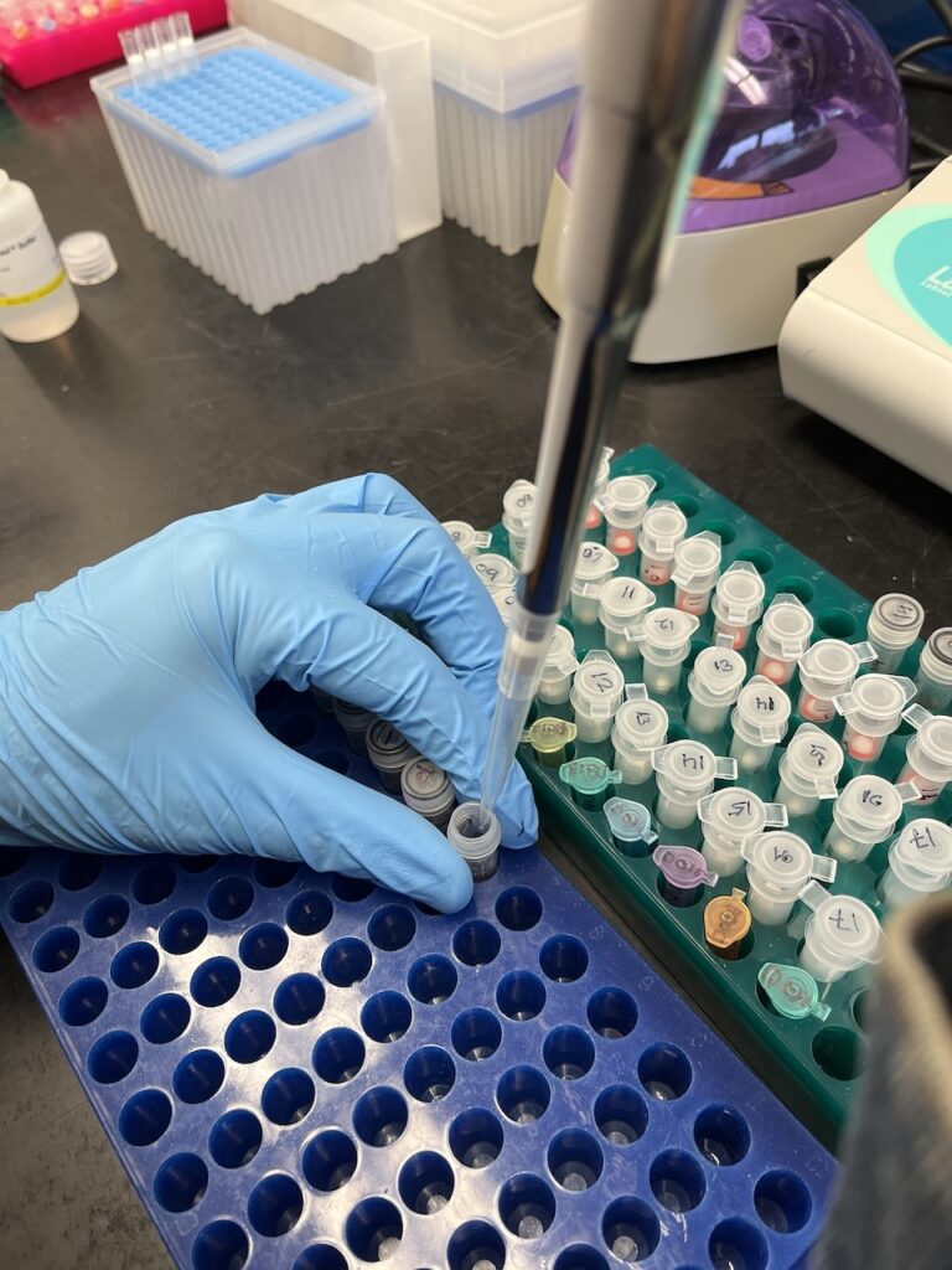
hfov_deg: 53.1
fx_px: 953
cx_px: 476
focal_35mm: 26
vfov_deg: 67.3
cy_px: 635
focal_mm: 5.1
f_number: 1.6
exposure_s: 1/60
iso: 125
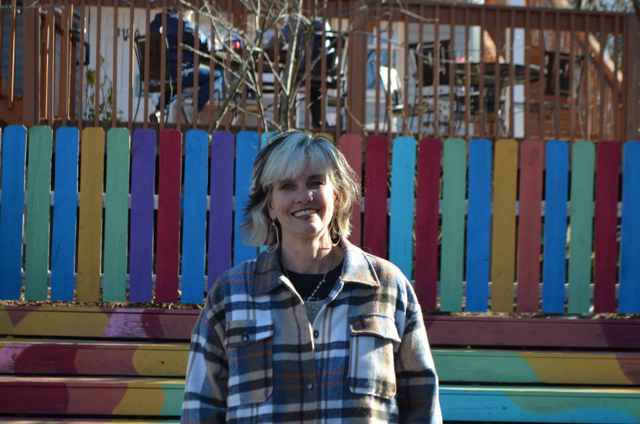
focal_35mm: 75
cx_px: 320
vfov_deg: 18.1
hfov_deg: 27.0
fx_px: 1331
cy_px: 212
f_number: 7.1
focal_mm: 50
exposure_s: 1/200
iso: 200
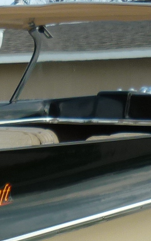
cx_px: -30
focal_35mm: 146
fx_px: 960
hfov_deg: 8.9
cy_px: 299
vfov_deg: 13.8
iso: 80
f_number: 2.8
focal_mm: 5.5
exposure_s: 1/640
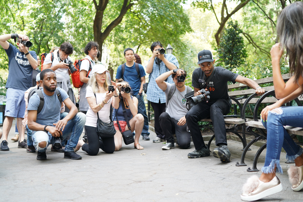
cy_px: 97
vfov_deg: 30.5
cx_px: 166
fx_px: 370
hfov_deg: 44.4
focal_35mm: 44
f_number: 2.5
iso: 100
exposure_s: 1/80
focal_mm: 35
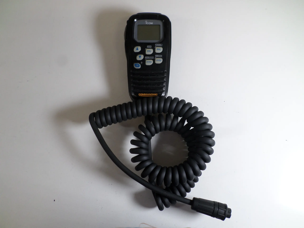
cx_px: 152
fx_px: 220
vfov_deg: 54.9
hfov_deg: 69.4
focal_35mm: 25
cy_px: 114
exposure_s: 1/60
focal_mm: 4.5
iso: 80
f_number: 2.5
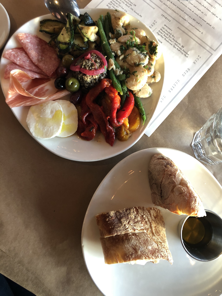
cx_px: 111
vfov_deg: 63.4
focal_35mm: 28
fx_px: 239
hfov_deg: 49.7
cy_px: 148
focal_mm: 3.99
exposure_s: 1/15
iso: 50
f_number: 1.8
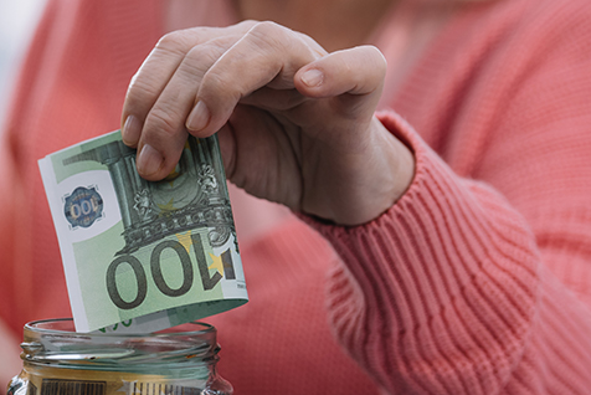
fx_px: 3794
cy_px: 314
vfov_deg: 6.0
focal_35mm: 231
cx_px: -26
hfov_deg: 8.8
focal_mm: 110
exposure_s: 1/200
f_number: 3.5
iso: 320
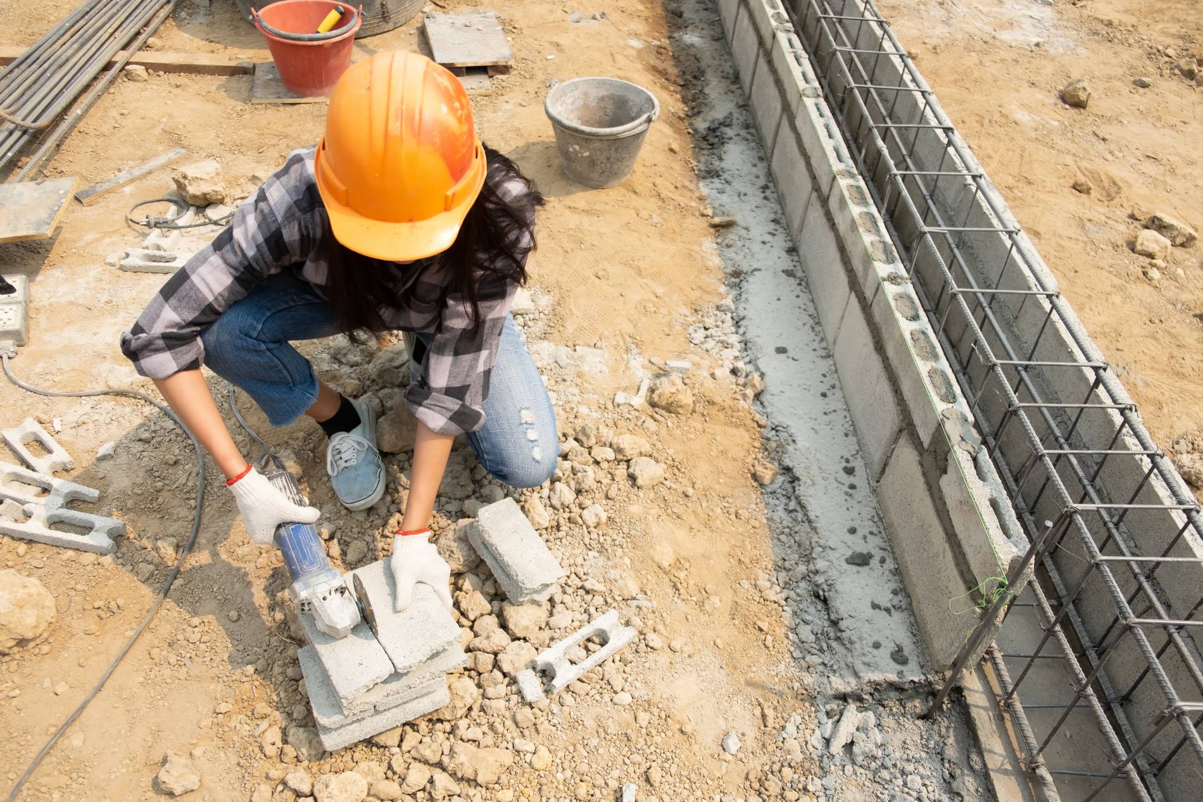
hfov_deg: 67.4
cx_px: 602
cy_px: 401
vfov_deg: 47.9
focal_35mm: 27
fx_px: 902
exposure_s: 1/1600
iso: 200
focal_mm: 18
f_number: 2.8
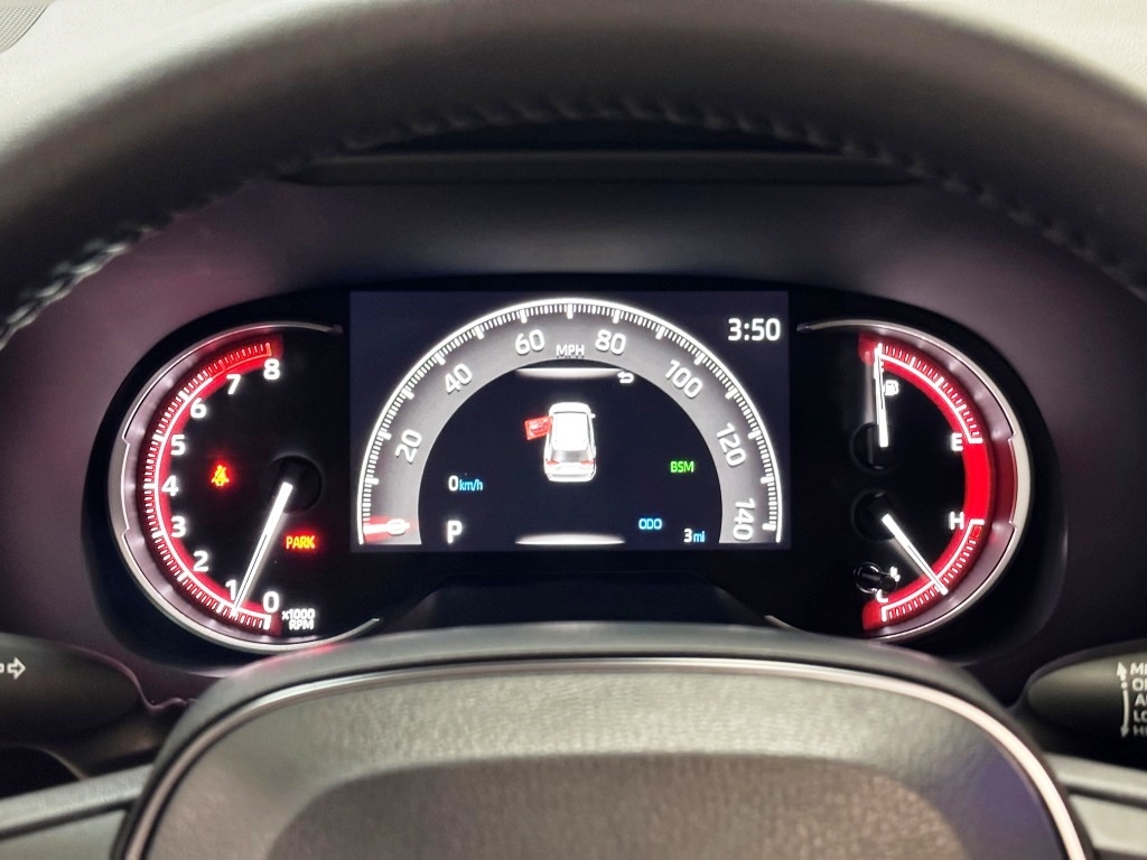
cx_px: 574
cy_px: 430
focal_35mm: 48
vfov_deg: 30.3
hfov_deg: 39.7
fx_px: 1590
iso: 640
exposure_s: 1/30
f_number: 1.78
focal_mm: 6.86
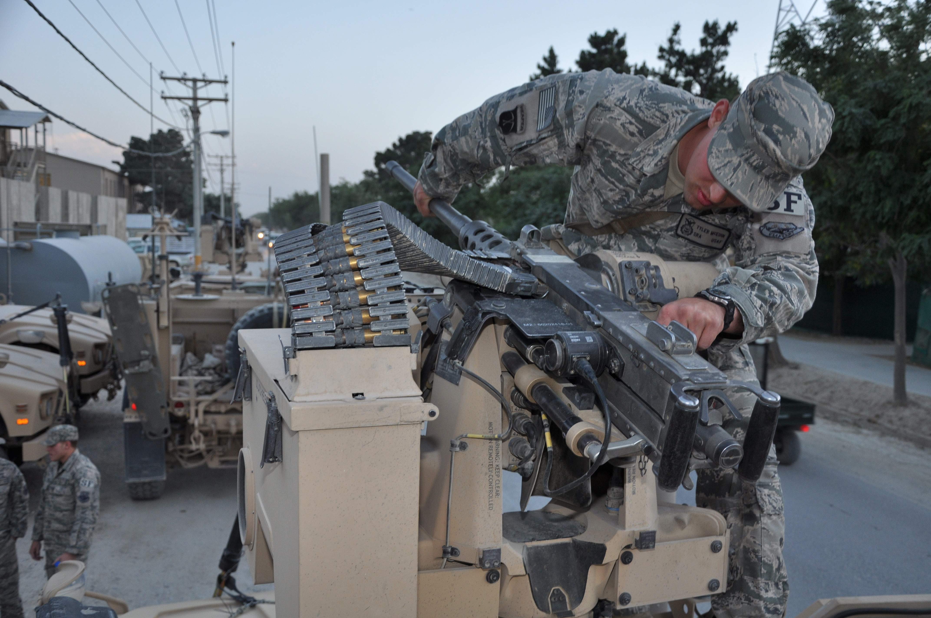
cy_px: 309
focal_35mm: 33
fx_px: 852
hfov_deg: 57.3
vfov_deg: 39.9
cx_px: 466
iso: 200
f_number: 4
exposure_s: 1/60
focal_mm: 22
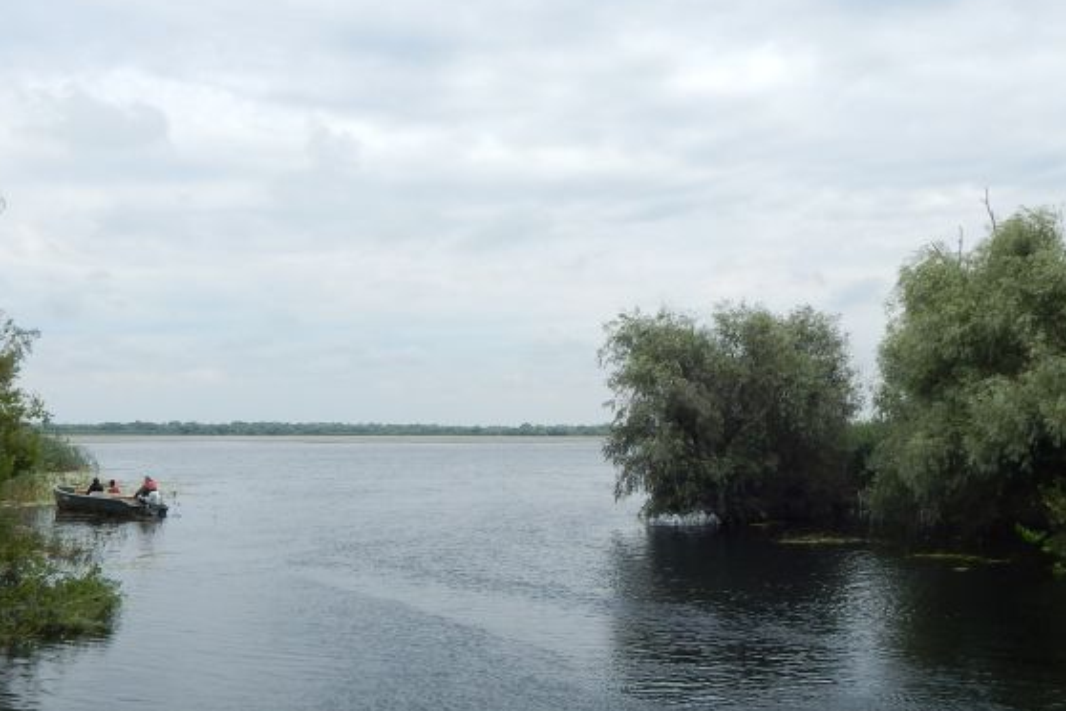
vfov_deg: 31.8
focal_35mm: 42
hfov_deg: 46.4
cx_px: 533
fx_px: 1244
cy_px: 434
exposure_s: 1/400
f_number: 6
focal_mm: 4
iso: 125
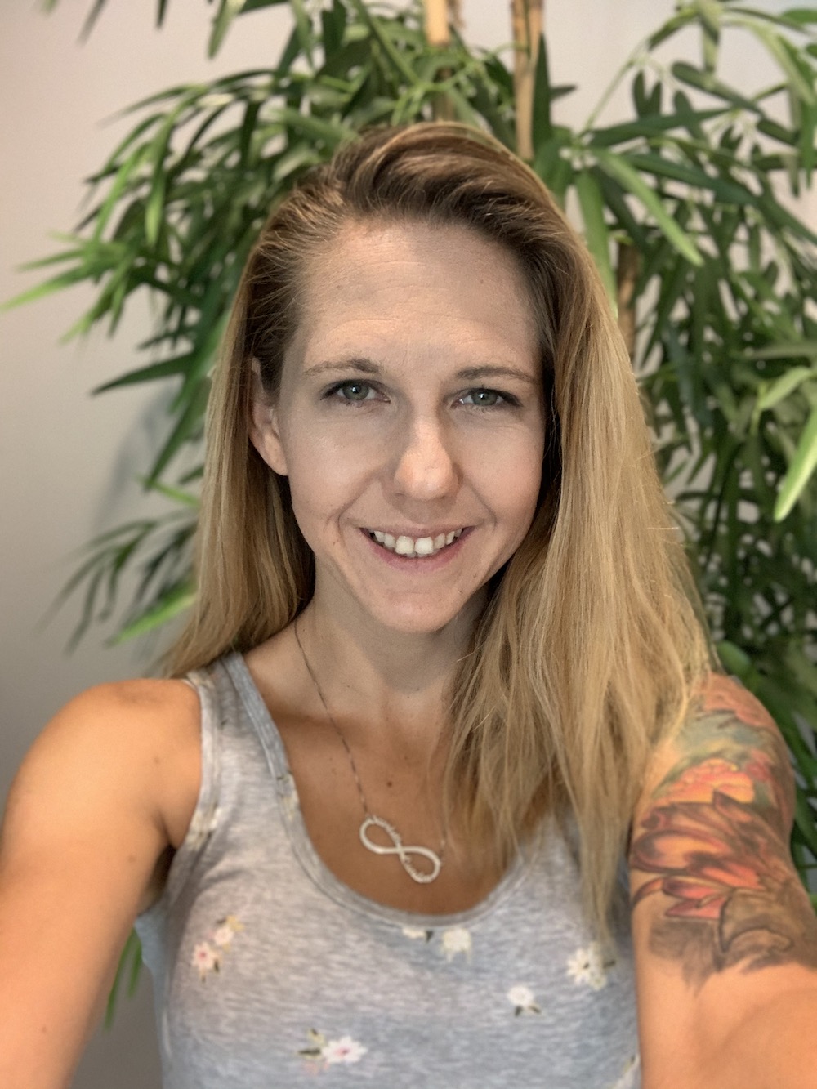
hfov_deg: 44.2
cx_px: 408
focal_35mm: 32
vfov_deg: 56.8
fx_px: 1007
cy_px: 544
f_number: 2.2
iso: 320
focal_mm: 2.87
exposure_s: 1/44
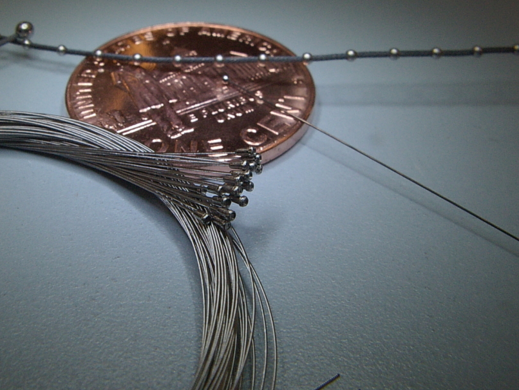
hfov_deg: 40.3
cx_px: 218
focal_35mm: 47
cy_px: 162
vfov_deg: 30.8
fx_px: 705
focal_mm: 5.8
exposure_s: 1/150
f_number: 6.2
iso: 100
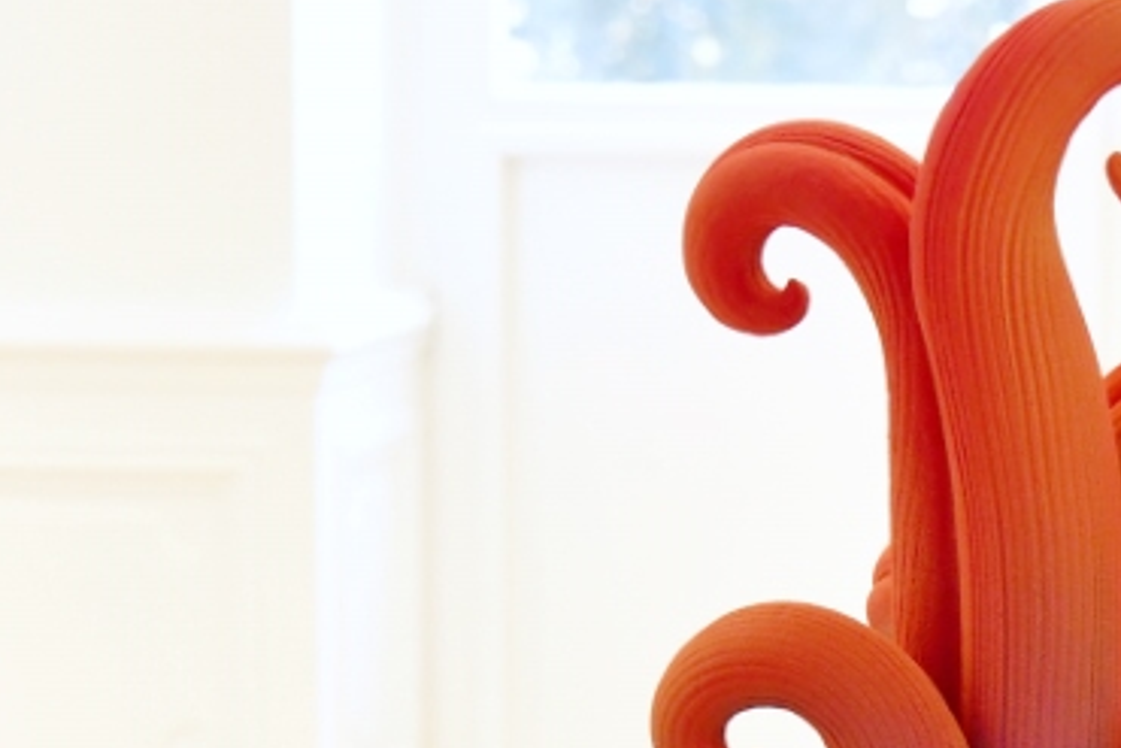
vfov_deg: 5.9
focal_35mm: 232
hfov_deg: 8.8
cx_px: 963
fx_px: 7227
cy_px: 946
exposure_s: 1/60
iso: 400
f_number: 4
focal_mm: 44
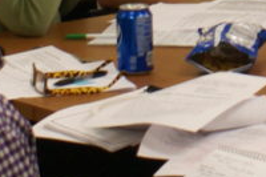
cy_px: -139
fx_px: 2015
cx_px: 402
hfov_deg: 7.4
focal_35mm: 273
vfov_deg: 5.0
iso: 320
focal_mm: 26
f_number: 4.5
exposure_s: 1/50
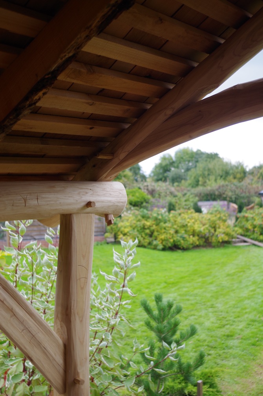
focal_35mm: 46
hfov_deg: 29.1
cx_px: 132
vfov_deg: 42.8
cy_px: 198
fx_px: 506
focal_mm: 30.63
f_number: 4
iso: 200
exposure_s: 1/60
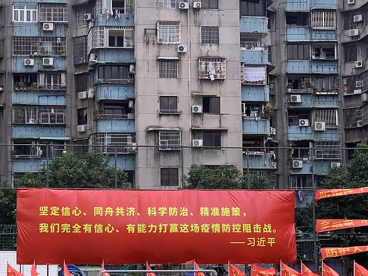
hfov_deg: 19.4
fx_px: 1073
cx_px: 118
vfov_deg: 14.6
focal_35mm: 101
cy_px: 164
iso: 16
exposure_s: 1/521
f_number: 2.4
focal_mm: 6
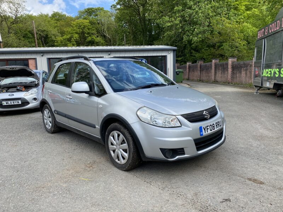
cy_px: 106
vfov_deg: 53.1
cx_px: 142
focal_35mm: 26
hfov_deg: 67.3
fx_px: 213
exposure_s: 1/942
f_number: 1.8
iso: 32
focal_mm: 4.25
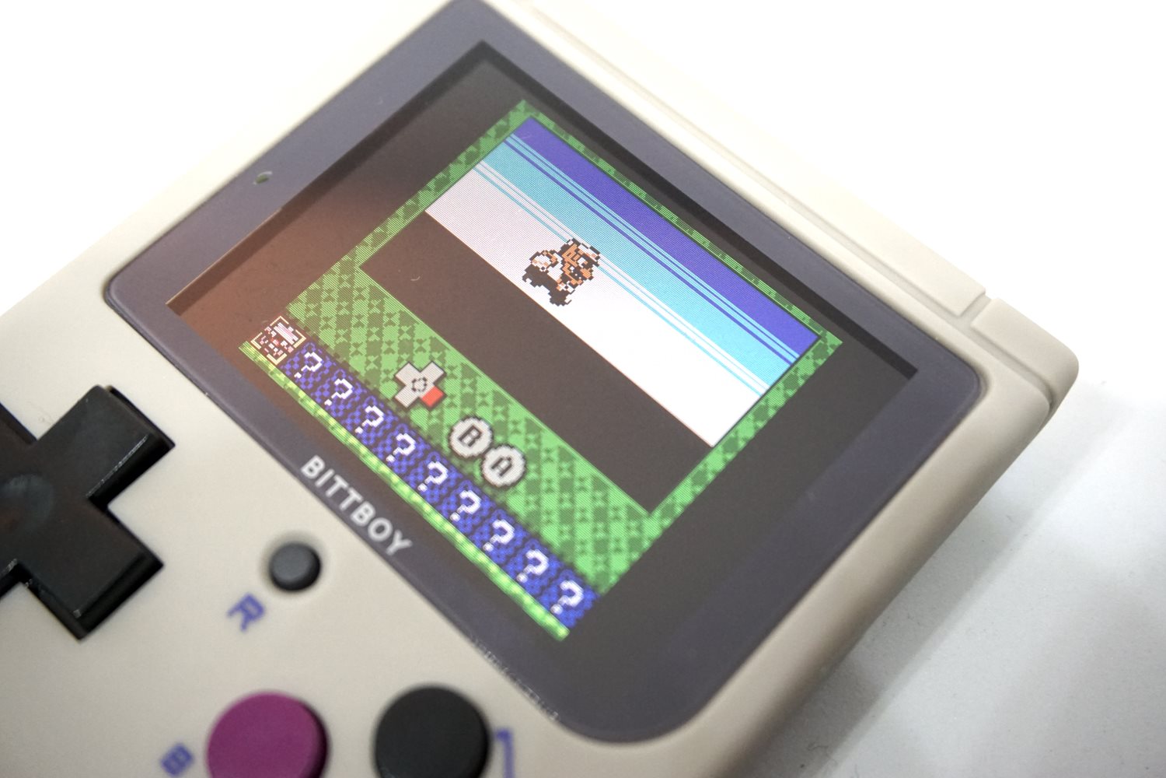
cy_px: 389
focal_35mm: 42
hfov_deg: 46.4
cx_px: 583
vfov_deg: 31.9
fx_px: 1360
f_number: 5.6
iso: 1600
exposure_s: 1/200
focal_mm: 28
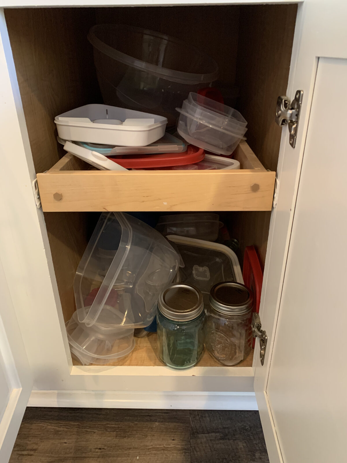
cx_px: 174
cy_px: 232
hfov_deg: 53.1
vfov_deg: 67.3
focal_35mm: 26
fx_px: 348
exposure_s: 1/40
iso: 400
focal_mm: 4.25
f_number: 1.8
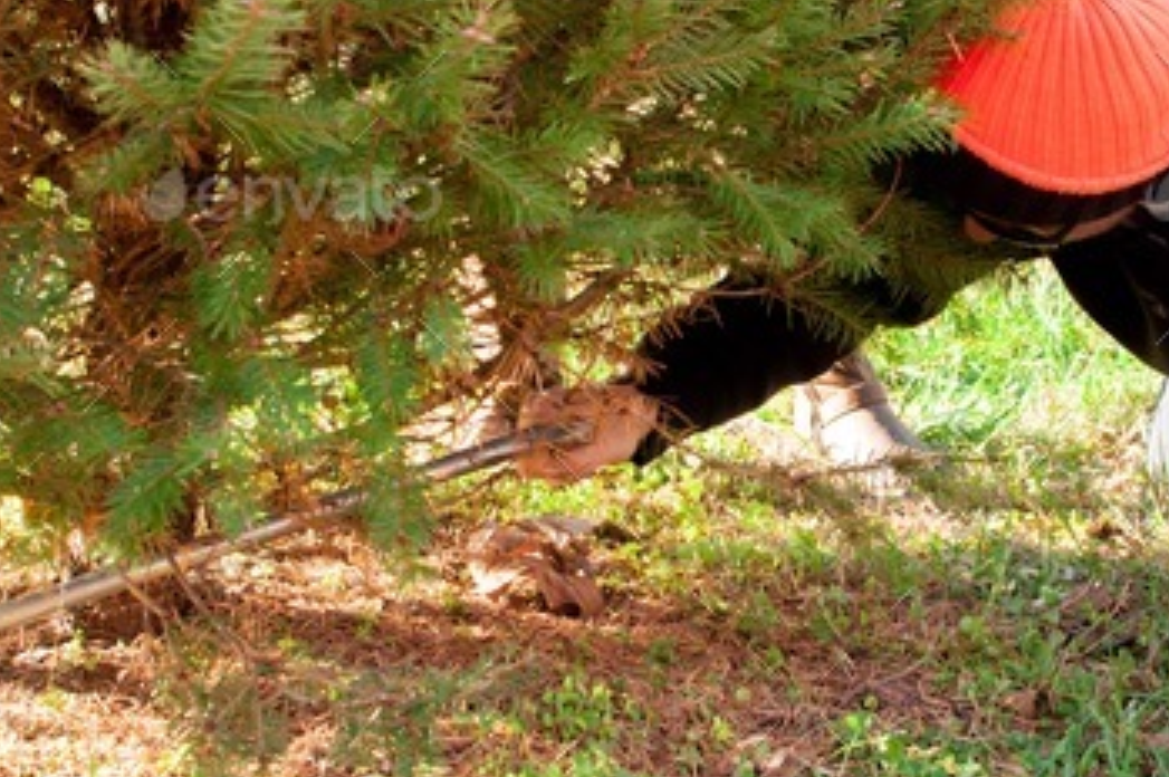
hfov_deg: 22.8
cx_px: 784
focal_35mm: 89
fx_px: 2882
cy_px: 352
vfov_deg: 15.4
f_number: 8
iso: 400
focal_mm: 35
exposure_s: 1/125
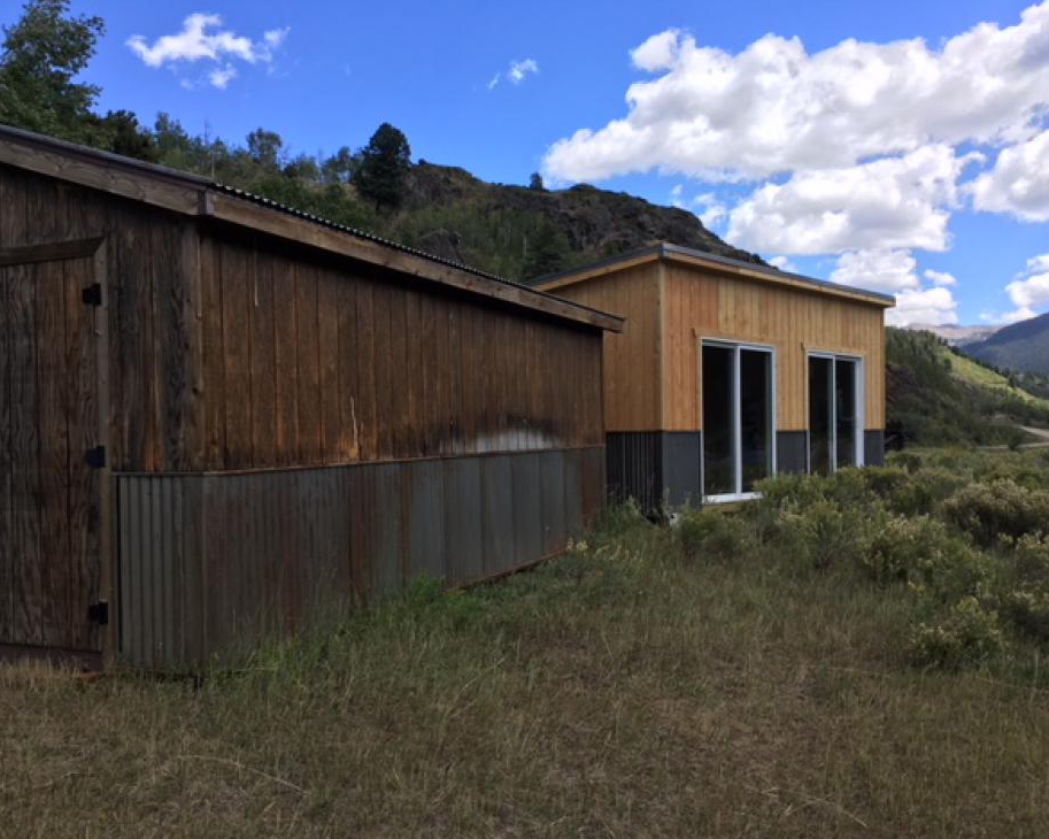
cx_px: 526
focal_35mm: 31
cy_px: 429
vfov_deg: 47.1
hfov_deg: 57.2
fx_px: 962
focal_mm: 4.15
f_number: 2.2
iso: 25
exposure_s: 1/874
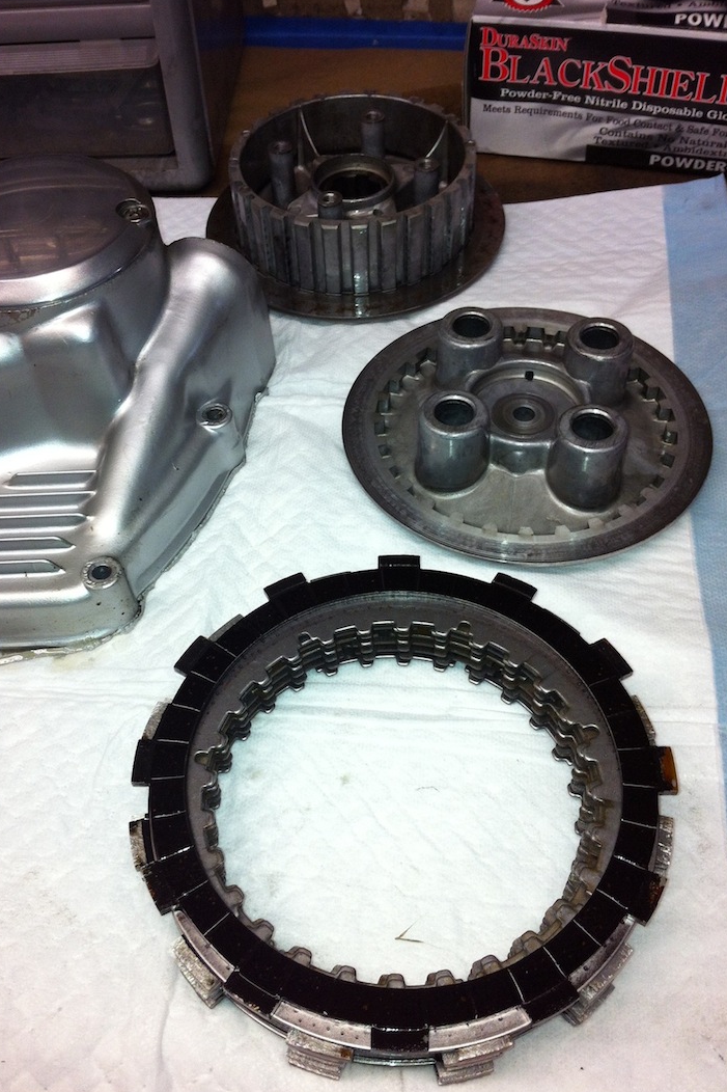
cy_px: 544
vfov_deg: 51.9
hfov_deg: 35.9
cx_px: 317
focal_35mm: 37
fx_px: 1121
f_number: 2.8
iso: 80
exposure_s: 1/63
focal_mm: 3.85
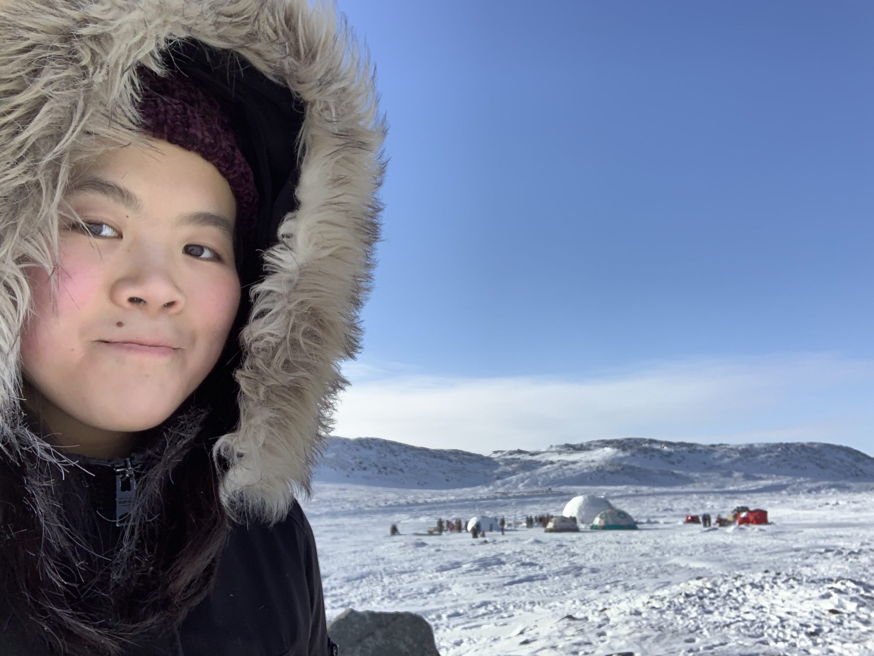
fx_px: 808
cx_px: 437
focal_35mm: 32
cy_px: 328
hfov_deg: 56.8
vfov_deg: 44.2
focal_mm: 2.87
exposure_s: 1/782
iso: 16
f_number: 2.2
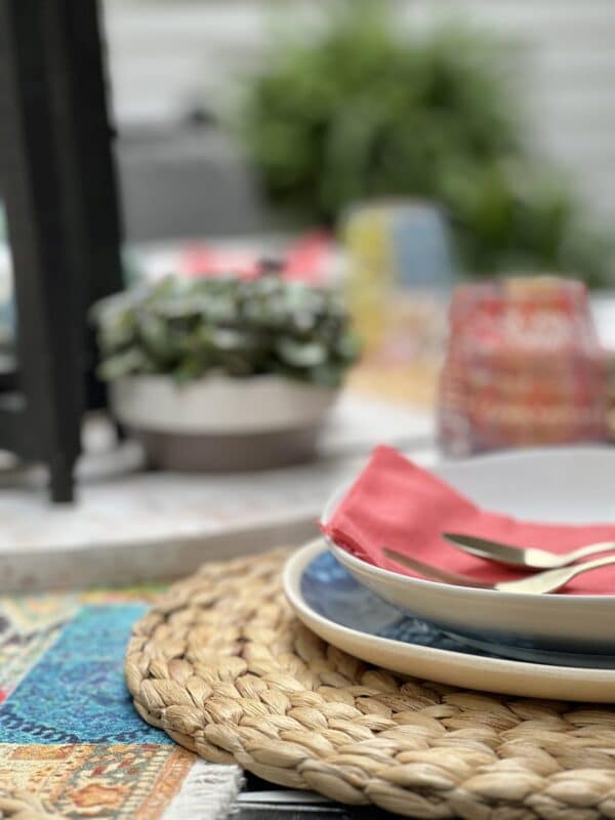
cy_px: 410
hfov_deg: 19.1
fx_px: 1824
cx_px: 308
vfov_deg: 25.3
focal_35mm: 77
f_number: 2.8
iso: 32
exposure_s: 1/121
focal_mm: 9
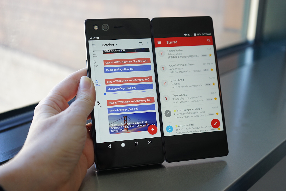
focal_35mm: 40
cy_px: 96
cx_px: 143
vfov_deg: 33.5
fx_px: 318
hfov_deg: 48.4
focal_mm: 40
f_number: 4.5
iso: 250
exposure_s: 1/60
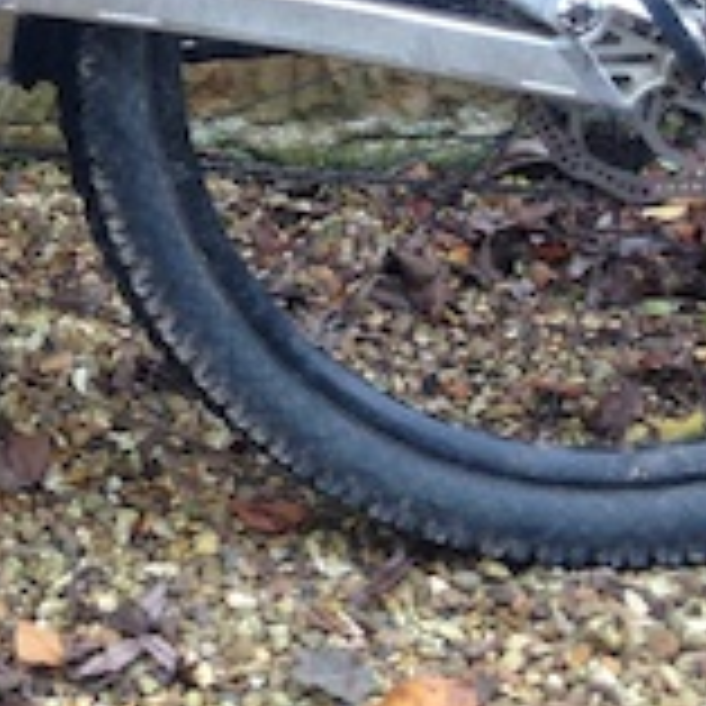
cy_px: -261
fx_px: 3438
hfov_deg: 11.0
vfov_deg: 11.4
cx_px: -531
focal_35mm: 149
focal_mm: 4.12
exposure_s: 1/60
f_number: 2.4
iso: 64
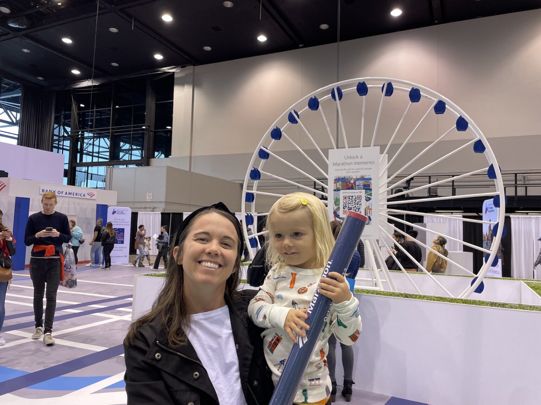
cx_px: 270
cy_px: 202
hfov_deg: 67.3
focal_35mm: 26
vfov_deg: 53.1
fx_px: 406
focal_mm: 4.2
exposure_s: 1/120
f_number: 1.6
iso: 100
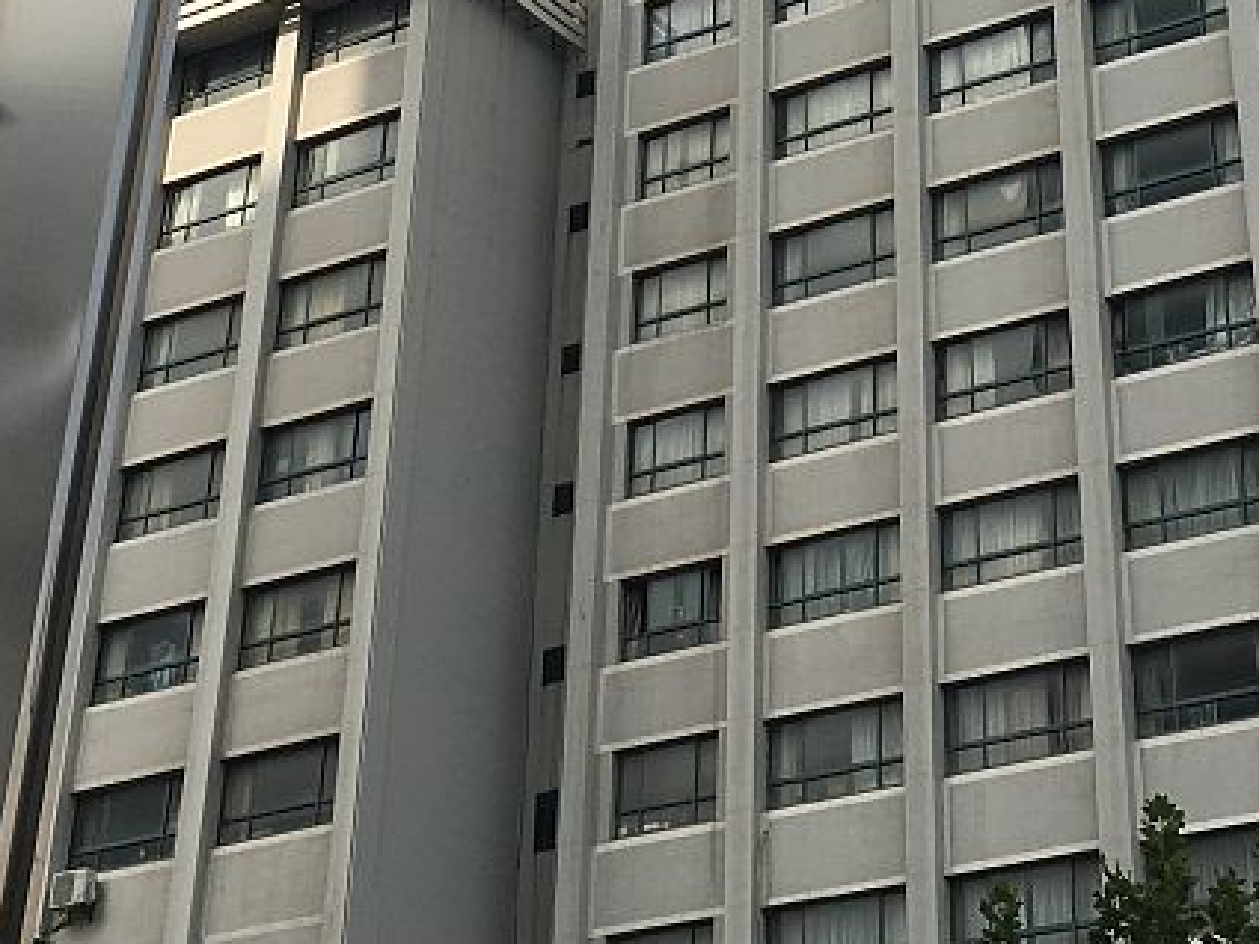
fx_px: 2982
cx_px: 802
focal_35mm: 82
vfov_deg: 17.0
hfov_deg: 23.8
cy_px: -252
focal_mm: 4.15
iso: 25
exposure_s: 1/1972
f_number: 2.2
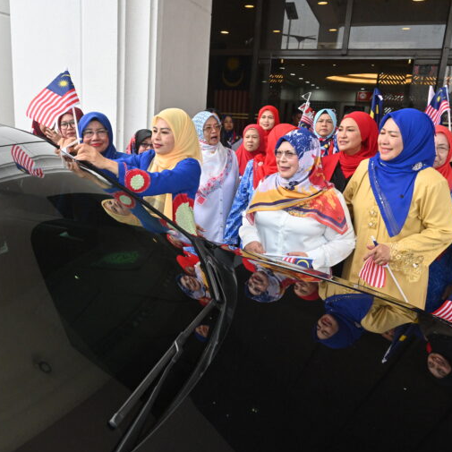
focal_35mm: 31
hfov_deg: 52.1
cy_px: 228
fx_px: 458
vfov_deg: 52.5
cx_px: 175
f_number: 5.6
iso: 2000
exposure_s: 1/1600
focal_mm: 24
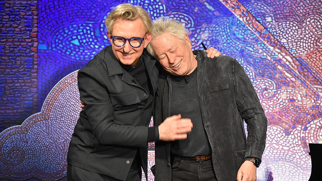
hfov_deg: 14.1
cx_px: 163
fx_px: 1303
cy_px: 86
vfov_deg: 8.0
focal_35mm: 153
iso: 2500
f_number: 5.3
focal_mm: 95
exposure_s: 1/125
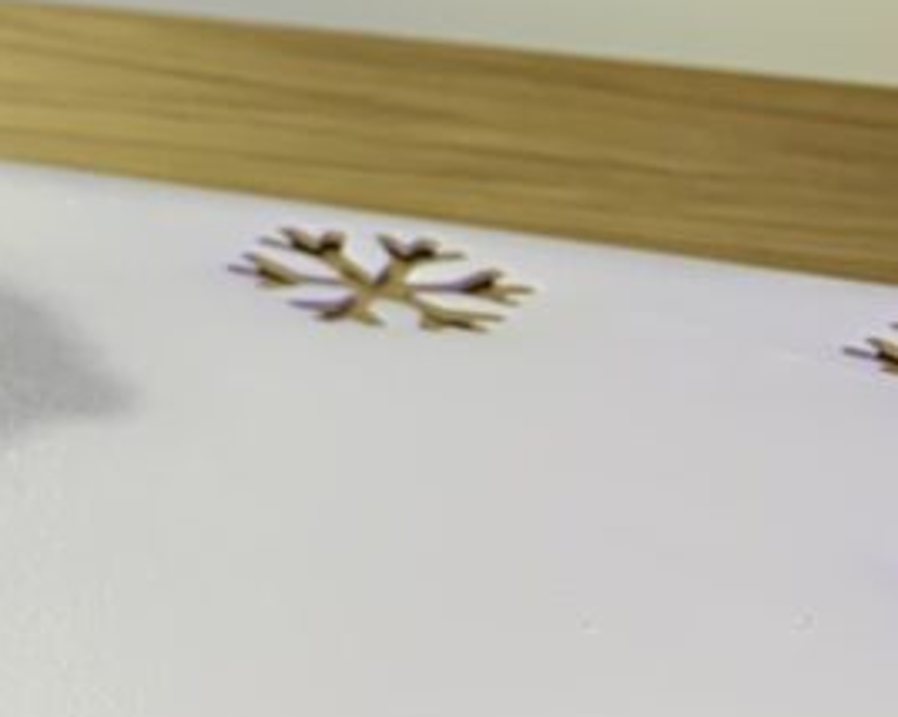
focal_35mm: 97
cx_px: -710
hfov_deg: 16.6
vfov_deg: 15.5
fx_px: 2576
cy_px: -37
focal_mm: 4.25
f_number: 1.8
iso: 80
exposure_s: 1/50
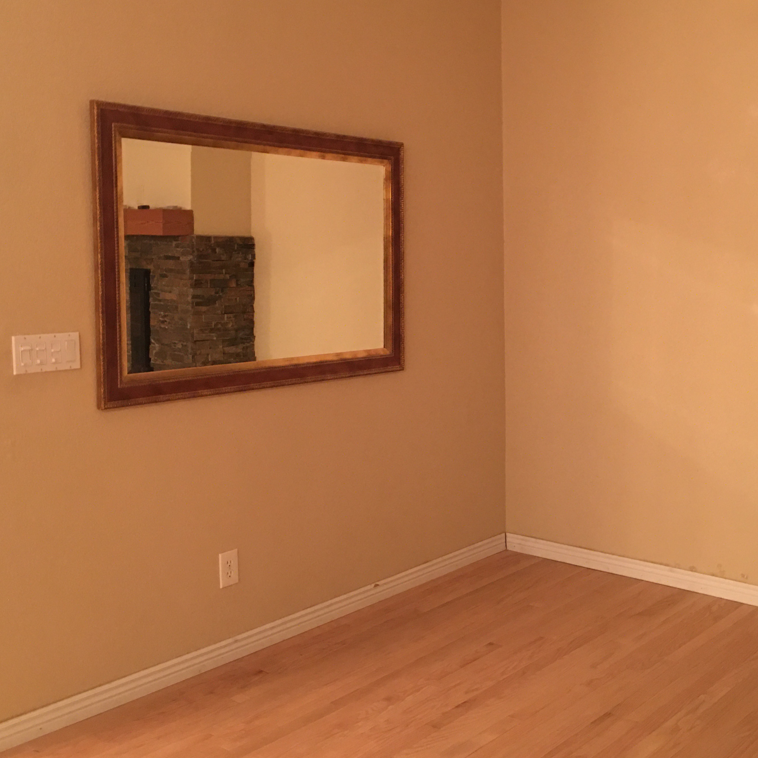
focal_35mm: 39
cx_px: 451
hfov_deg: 42.6
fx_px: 966
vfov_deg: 42.8
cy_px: 341
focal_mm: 4.15
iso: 100
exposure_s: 1/4
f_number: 2.2
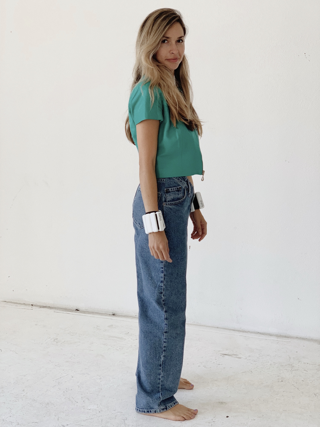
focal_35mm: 52
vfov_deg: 36.8
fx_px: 641
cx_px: 160
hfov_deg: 28.0
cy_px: 214
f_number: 2.4
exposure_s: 1/122
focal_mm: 6
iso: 32
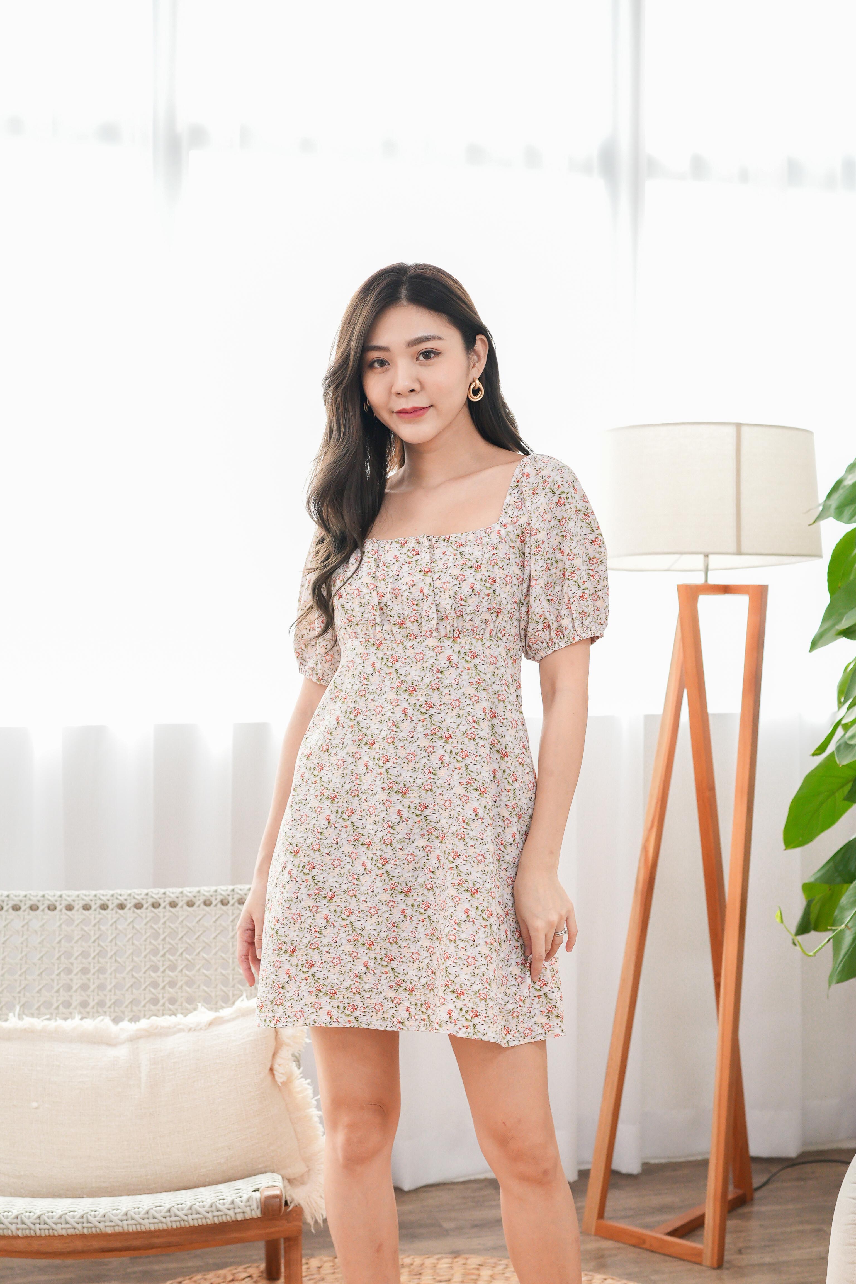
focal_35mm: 52
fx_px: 1855
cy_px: 642
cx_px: 428
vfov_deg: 38.2
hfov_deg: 26.0
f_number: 2.8
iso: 1000
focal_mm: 35
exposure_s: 1/160
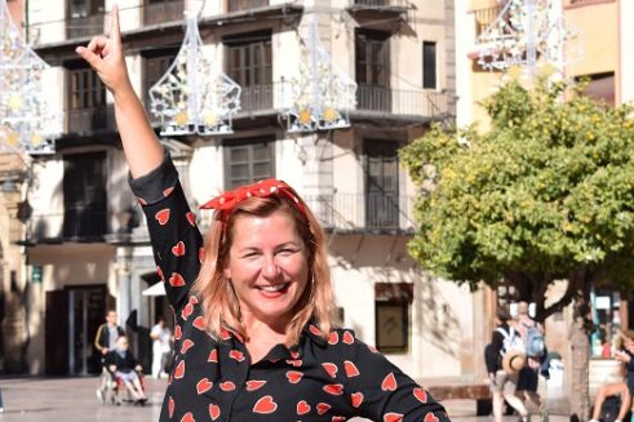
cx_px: 276
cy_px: 253
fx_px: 1936
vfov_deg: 12.4
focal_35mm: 110
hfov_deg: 18.6
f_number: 8
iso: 100
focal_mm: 48
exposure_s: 1/250
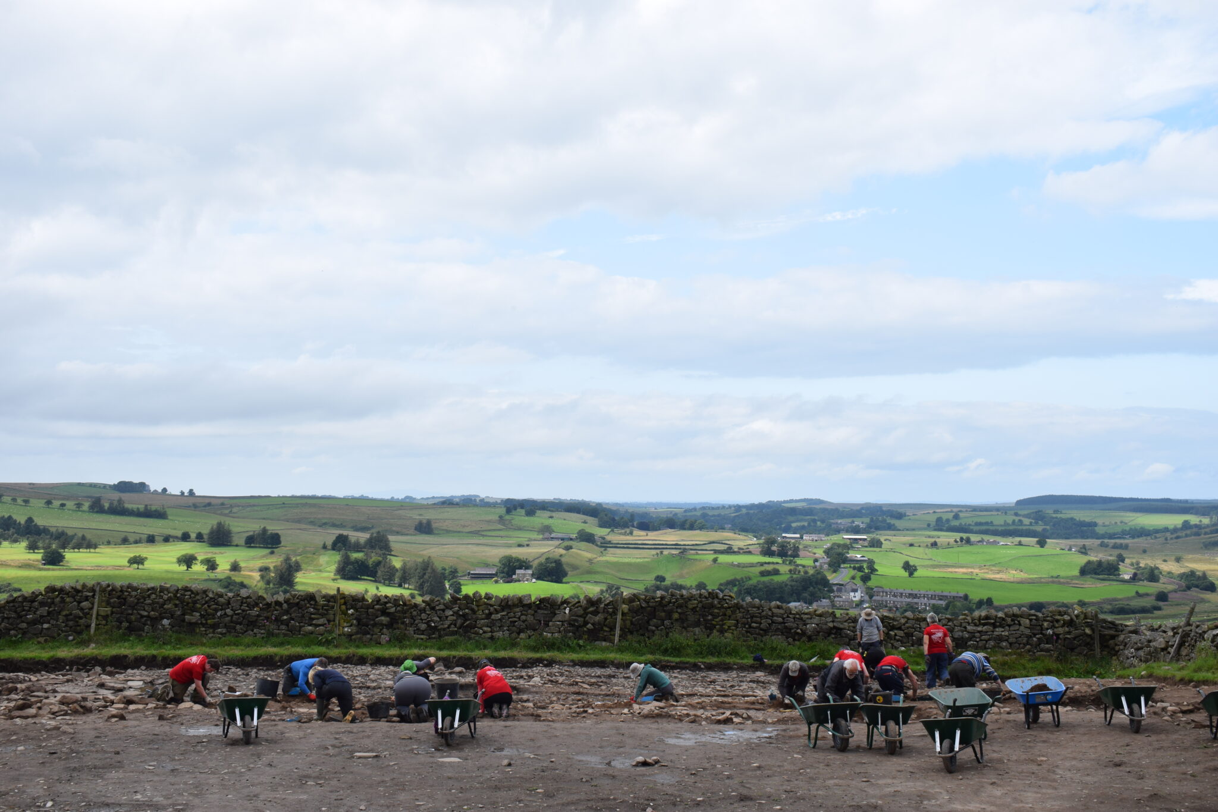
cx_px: 609
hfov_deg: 46.4
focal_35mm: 42
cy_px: 406
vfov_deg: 31.9
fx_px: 1421
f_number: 10
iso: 200
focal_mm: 28
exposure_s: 1/400
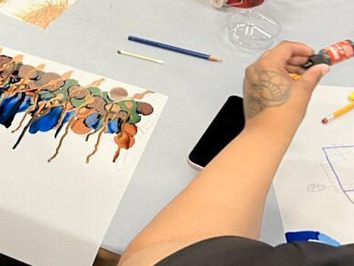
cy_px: -22
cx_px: 3
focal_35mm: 76
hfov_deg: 24.5
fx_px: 778
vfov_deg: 18.7
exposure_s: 1/60
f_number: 1.6
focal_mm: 5.1
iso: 125
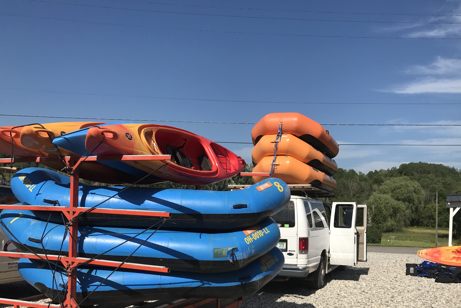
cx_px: 271
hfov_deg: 54.1
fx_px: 448
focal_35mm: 35
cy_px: 201
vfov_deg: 37.5
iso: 20
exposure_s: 1/3546
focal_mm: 3.99
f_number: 1.8
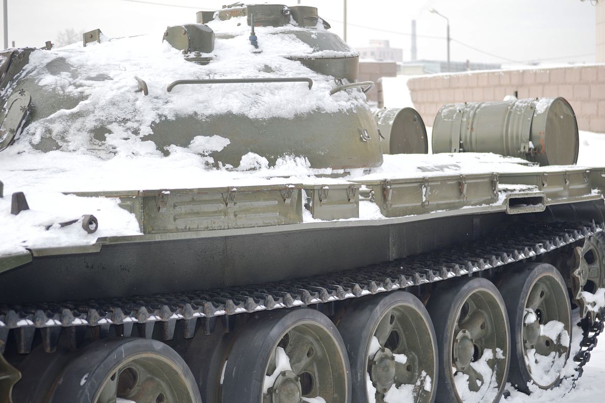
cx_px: 302
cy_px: 202
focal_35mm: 82
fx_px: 1385
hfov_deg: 24.6
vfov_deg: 16.5
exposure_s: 1/160
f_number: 4
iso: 100
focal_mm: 55
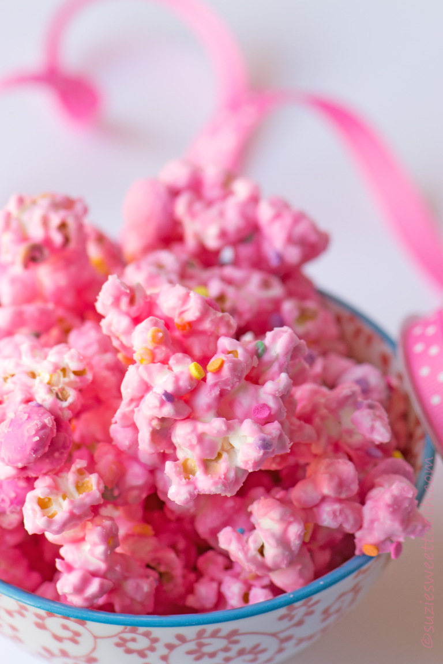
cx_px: 222
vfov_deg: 13.0
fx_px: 2907
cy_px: 332
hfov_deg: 8.7
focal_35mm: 158
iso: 100
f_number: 6.3
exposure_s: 1/13
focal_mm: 105
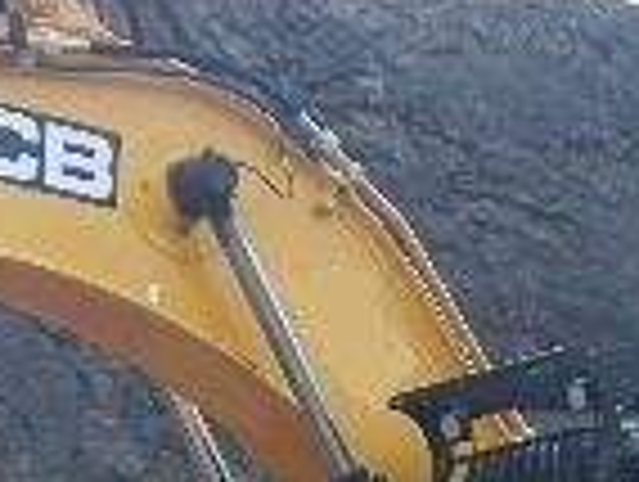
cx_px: 40
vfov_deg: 11.4
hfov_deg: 15.4
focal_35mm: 126
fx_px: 2330
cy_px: 703
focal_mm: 5
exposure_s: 1/160
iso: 80
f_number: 3.5
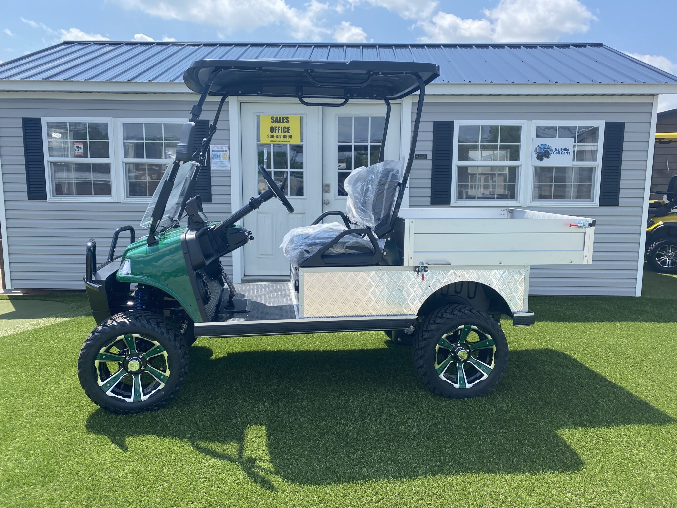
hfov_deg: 67.3
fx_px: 508
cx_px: 338
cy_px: 254
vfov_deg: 53.1
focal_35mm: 26
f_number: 1.8
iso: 32
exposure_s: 1/1504
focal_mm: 4.25
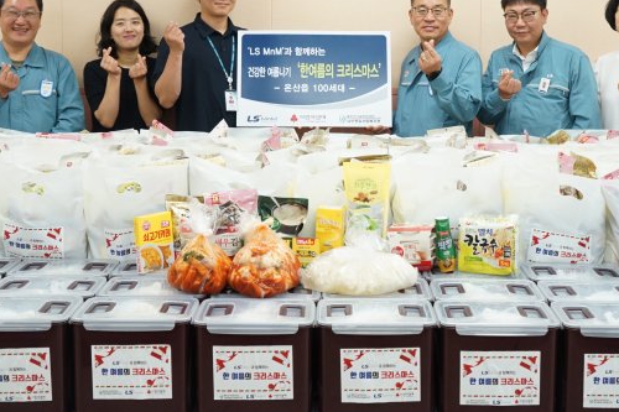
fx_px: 963
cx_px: 332
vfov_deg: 23.9
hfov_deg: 35.6
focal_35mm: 56
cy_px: 103
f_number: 5.6
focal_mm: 35
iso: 1600
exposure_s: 1/125
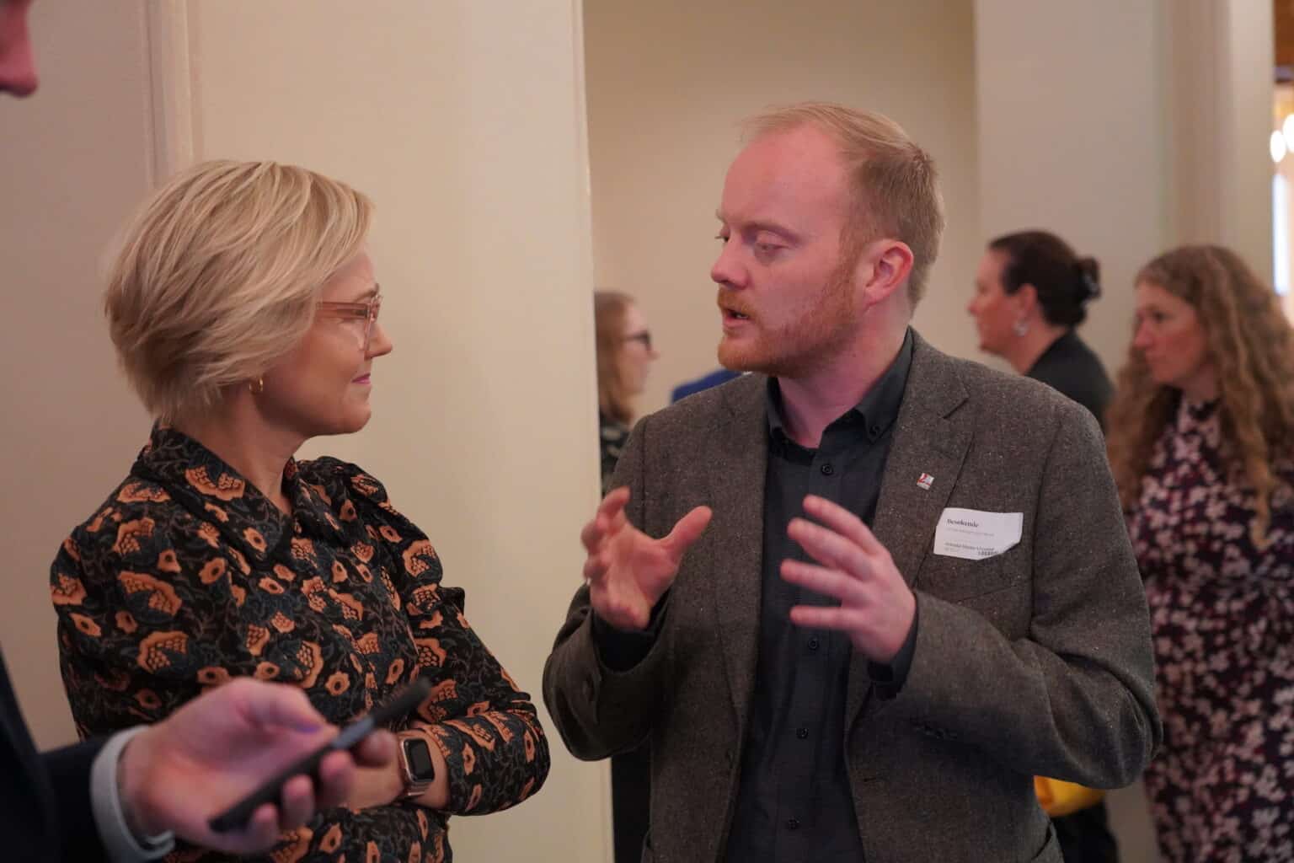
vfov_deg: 21.6
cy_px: 432
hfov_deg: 31.9
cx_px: 647
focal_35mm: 63
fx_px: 2264
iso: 12800
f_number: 4
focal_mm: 63
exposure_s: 1/160
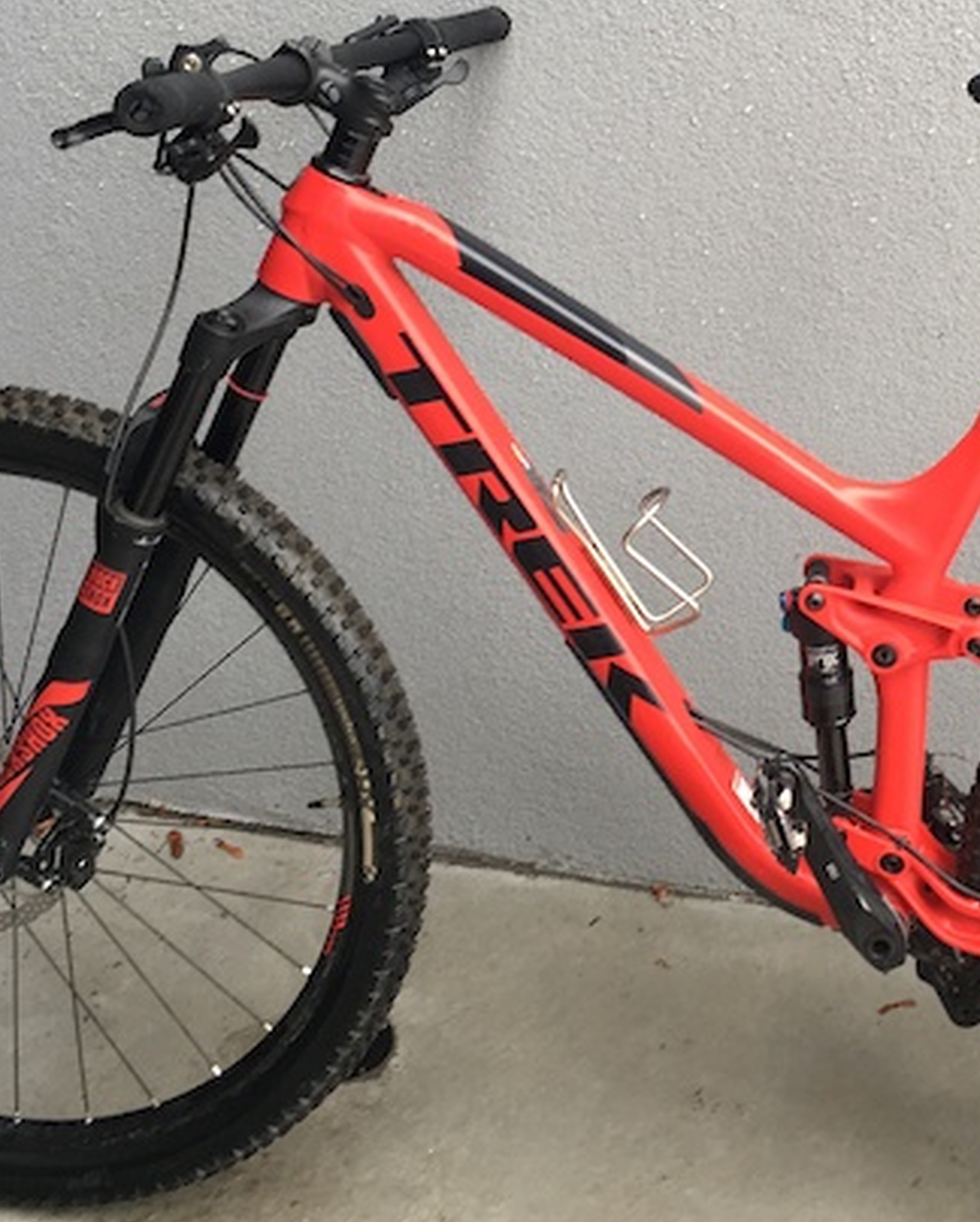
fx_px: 2027
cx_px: 865
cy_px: 324
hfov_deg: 26.4
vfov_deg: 33.0
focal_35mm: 56
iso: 32
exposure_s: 1/60
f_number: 2.2
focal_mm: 4.15
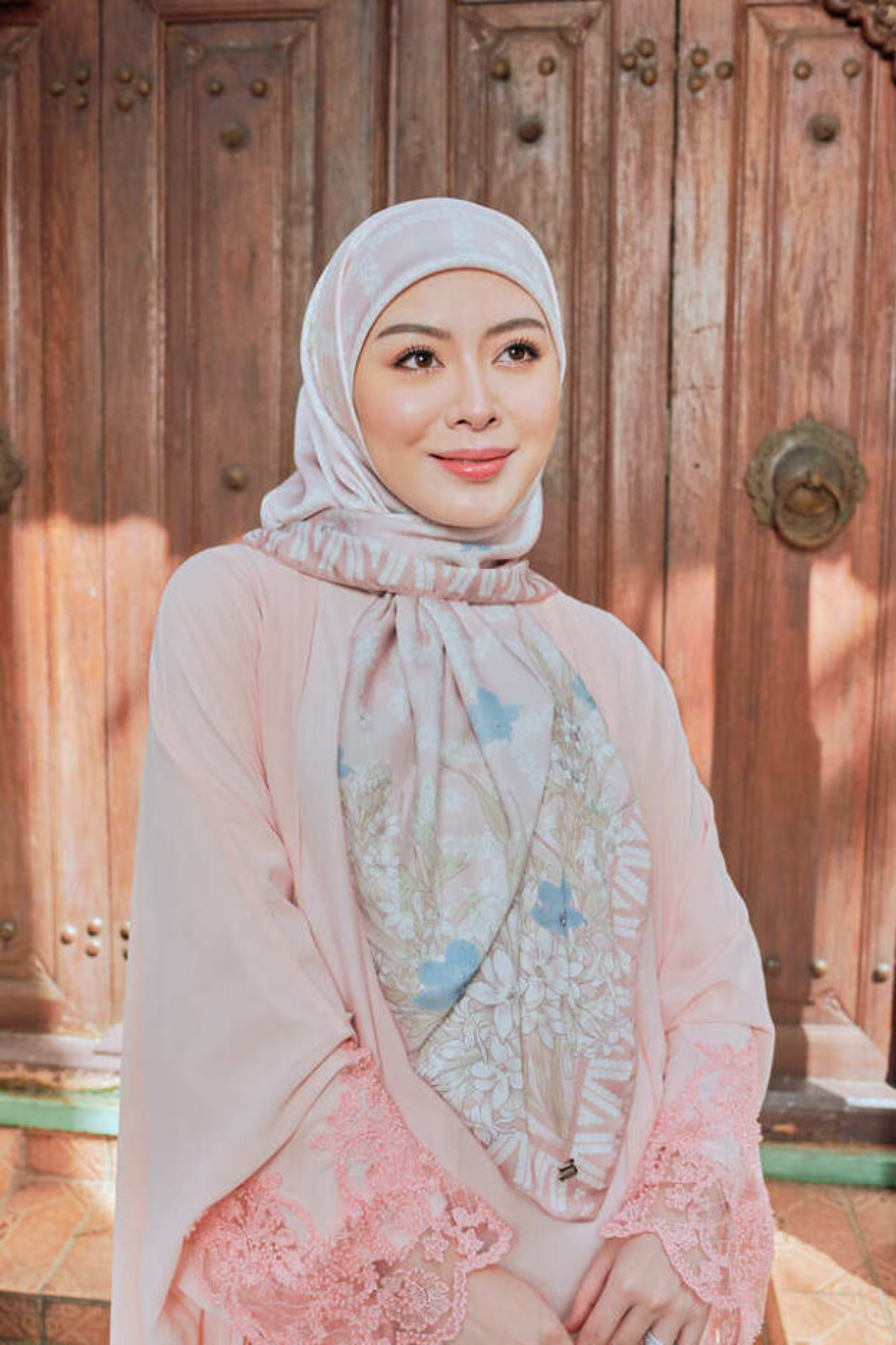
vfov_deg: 54.4
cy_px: 672
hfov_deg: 37.9
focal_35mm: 35
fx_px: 1307
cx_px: 448
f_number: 6.3
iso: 125
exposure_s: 1/160
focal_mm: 35
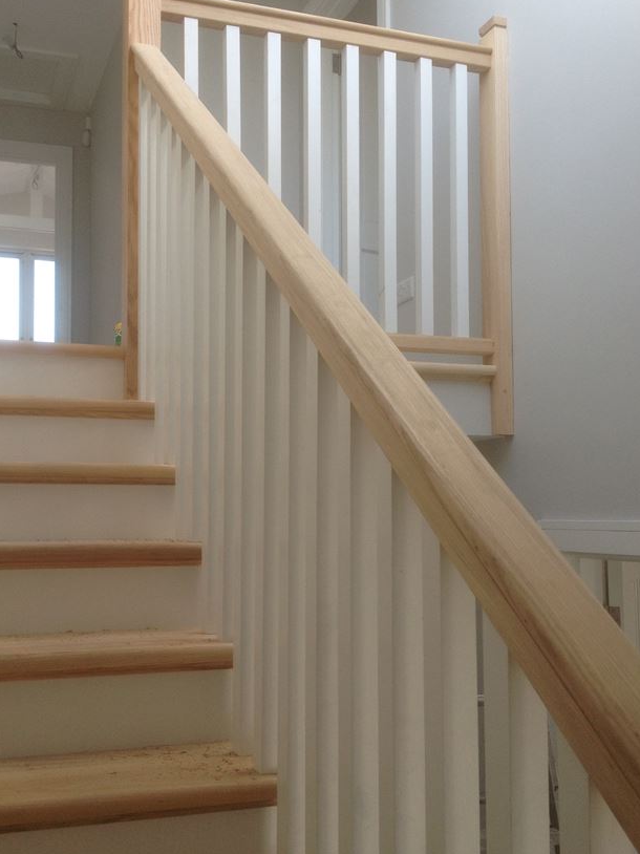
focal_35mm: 43
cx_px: 289
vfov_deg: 43.9
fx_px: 1061
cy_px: 432
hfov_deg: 33.6
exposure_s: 1/162
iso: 50
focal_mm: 4.28
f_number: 2.4
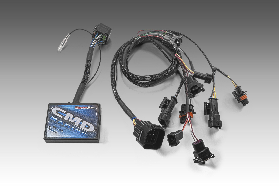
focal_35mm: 42
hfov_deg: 46.4
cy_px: 94
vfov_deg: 32.0
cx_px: 140
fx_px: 326
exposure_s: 1/2
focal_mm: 28
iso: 100
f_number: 8
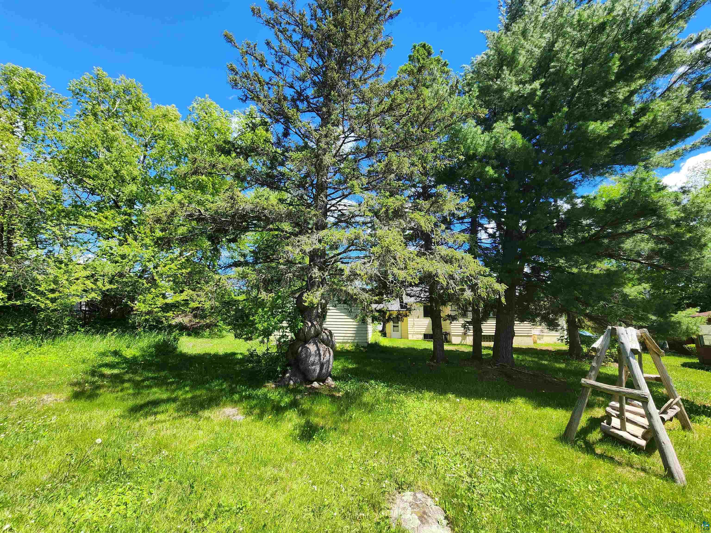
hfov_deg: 106.2
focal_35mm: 13
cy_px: 266
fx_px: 267
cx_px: 356
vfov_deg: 89.9
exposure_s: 1/717
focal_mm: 2.2
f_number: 2.2
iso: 50
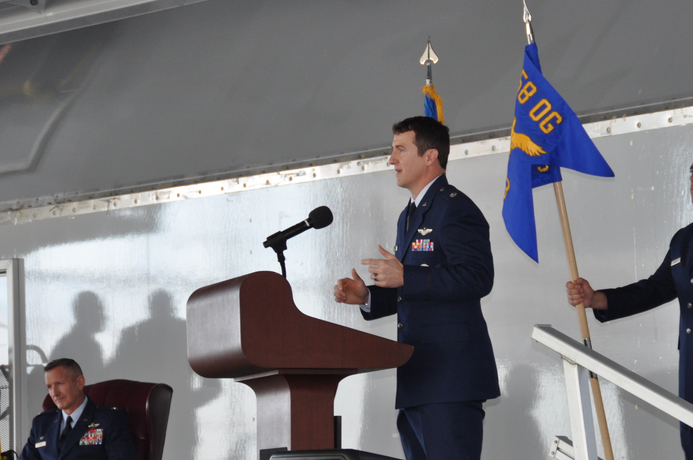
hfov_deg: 12.7
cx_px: 423
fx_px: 3109
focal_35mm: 162
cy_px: 327
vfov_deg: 8.5
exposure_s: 1/125
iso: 640
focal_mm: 75
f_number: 5
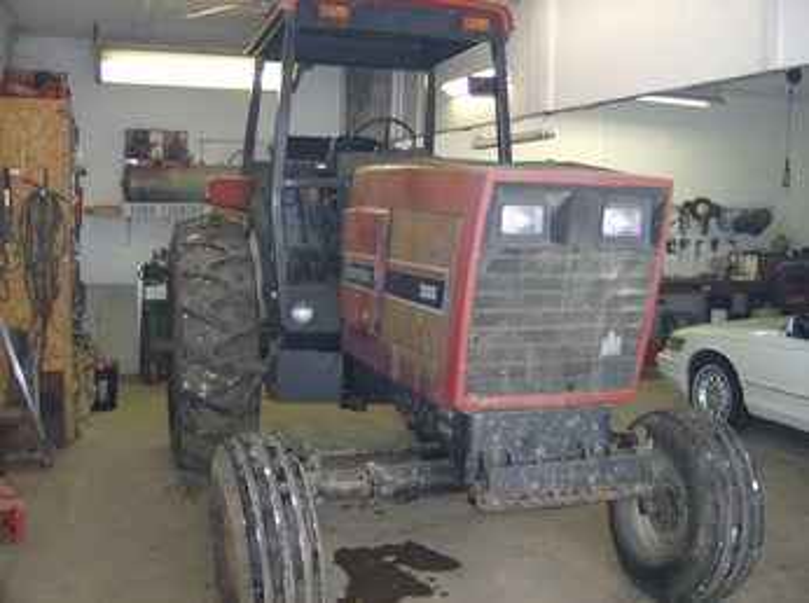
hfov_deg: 51.4
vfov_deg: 39.5
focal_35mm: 36
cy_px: 302
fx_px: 840
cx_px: 404
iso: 200
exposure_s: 1/60
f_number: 2.8
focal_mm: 6
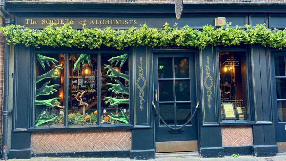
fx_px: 205
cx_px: 142
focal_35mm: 27
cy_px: 59
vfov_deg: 42.5
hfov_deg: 69.9
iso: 125
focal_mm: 6.86
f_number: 1.78
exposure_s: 1/50
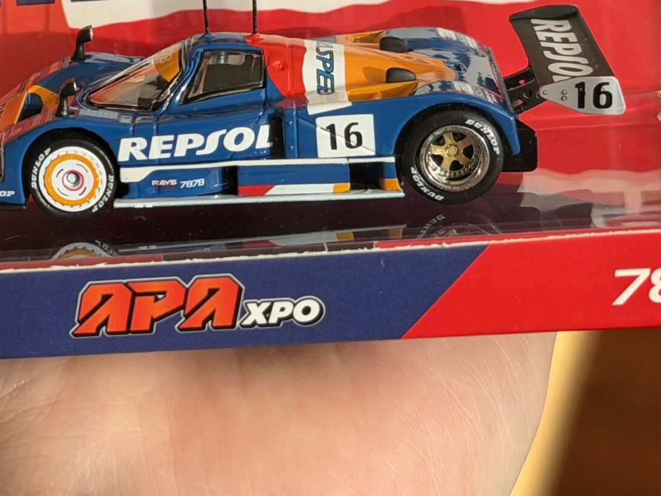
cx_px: 81
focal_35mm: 113
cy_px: 2
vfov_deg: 12.9
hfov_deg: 17.2
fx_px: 2158
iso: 50
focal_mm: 6.76
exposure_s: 1/121
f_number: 1.78
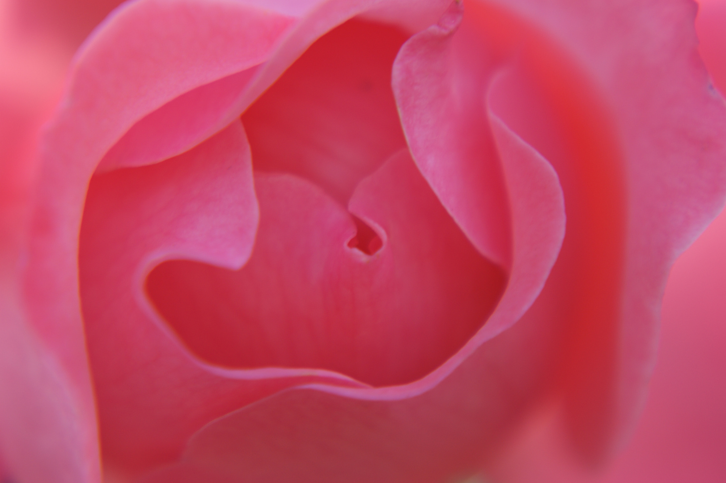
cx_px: 363
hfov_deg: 19.5
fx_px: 2116
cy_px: 242
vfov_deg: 13.0
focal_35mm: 105
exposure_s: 1/125
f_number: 5.6
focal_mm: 70
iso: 125
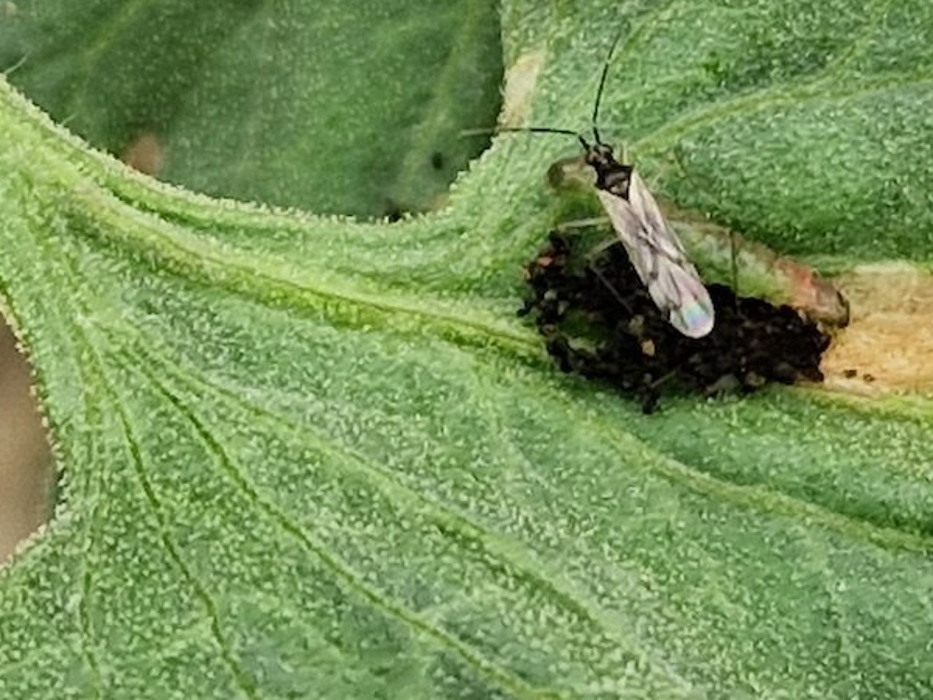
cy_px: 380
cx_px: 823
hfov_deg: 38.7
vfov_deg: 31.5
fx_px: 1240
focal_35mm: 46
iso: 50
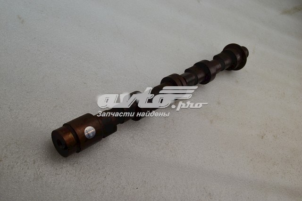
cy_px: 100
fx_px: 302
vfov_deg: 36.9
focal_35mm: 36
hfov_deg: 53.1
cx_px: 151
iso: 400
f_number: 8
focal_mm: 24
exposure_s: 1/80
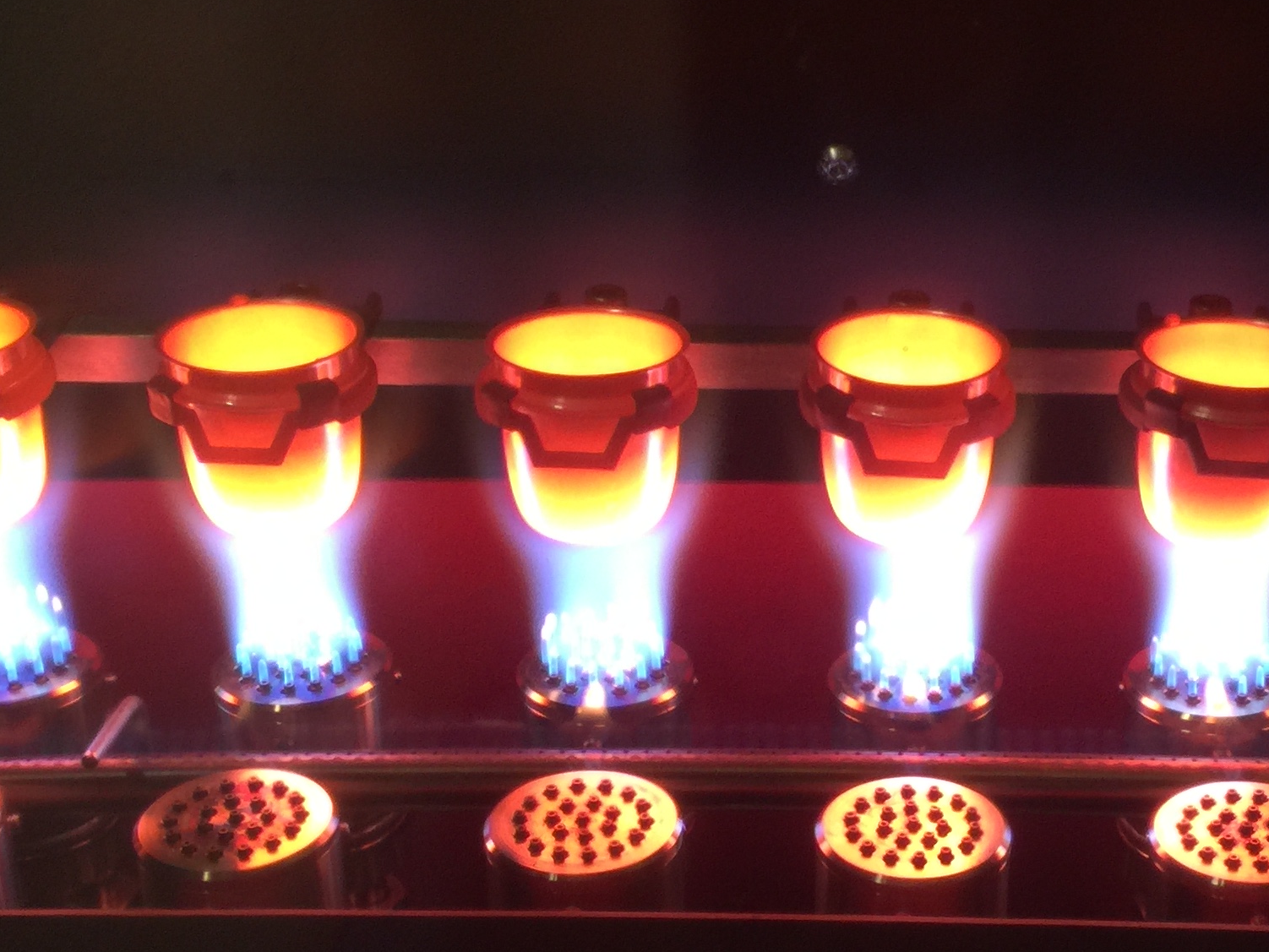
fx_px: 2310
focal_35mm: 63
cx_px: 918
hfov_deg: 30.3
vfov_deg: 23.2
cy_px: 602
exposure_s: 1/30
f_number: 2.2
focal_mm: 4.15
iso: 40
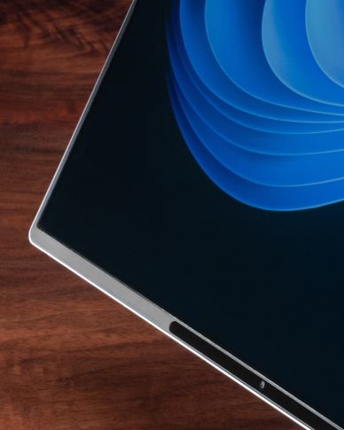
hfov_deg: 7.3
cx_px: 553
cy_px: 227
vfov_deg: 9.3
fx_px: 2647
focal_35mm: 208
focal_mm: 56
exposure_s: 1/13
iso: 1000
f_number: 20
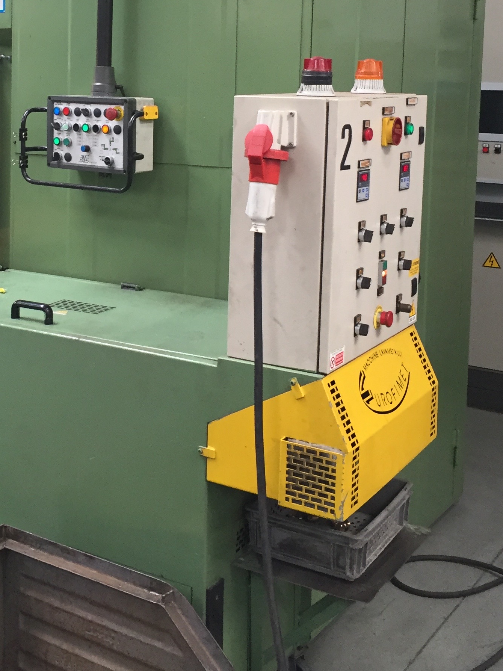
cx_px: 106
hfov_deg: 27.0
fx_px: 1027
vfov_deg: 35.3
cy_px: 163
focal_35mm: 53
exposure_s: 1/33
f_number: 2.2
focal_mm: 4.15
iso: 64
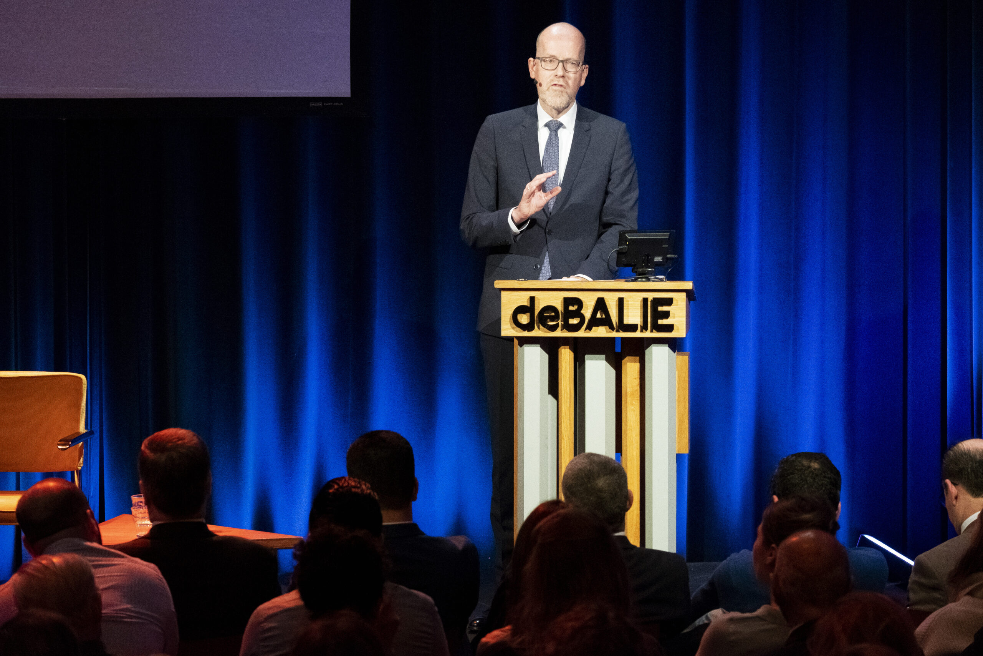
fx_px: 4096
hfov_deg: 13.7
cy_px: 328
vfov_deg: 9.1
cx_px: 492
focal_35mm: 150
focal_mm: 99.8
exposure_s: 1/250
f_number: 5
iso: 8000
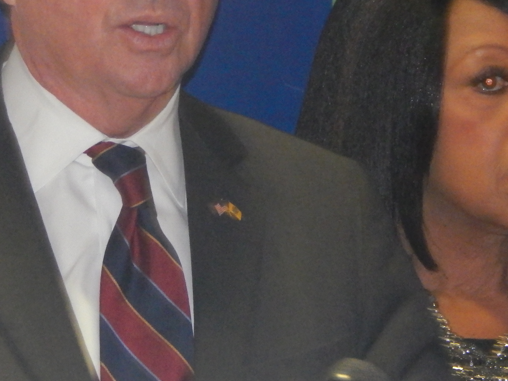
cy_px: 66
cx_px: 264
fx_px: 8365
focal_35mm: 570
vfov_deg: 2.6
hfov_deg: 3.5
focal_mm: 56.5
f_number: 5.7
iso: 1600
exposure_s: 1/60
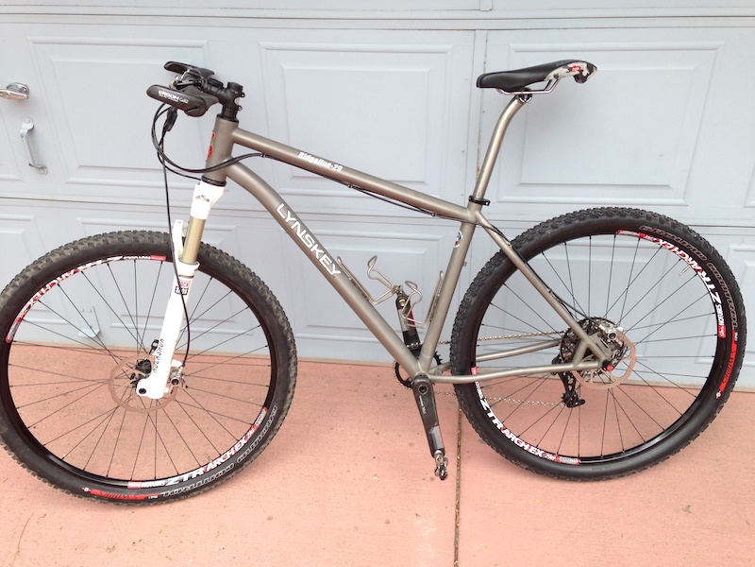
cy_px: 284
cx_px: 378
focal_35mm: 33
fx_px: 720
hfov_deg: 55.4
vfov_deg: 42.9
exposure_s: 1/166
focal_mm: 4.12
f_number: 2.4
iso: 50
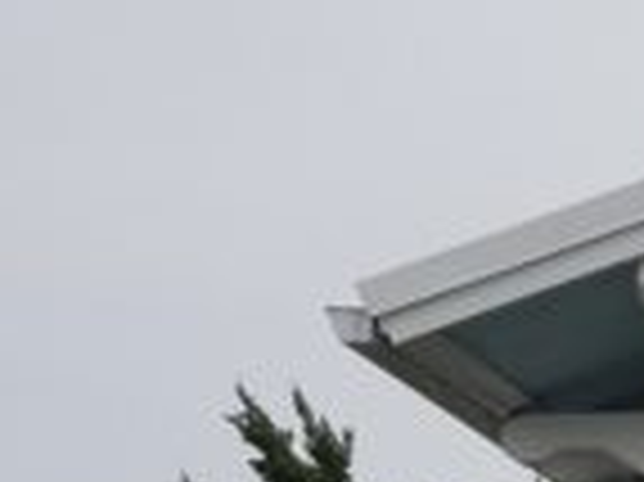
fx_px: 3457
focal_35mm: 186
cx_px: 1423
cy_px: 396
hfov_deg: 9.7
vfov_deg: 8.0
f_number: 1.7
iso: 50
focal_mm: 4.25
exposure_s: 1/306
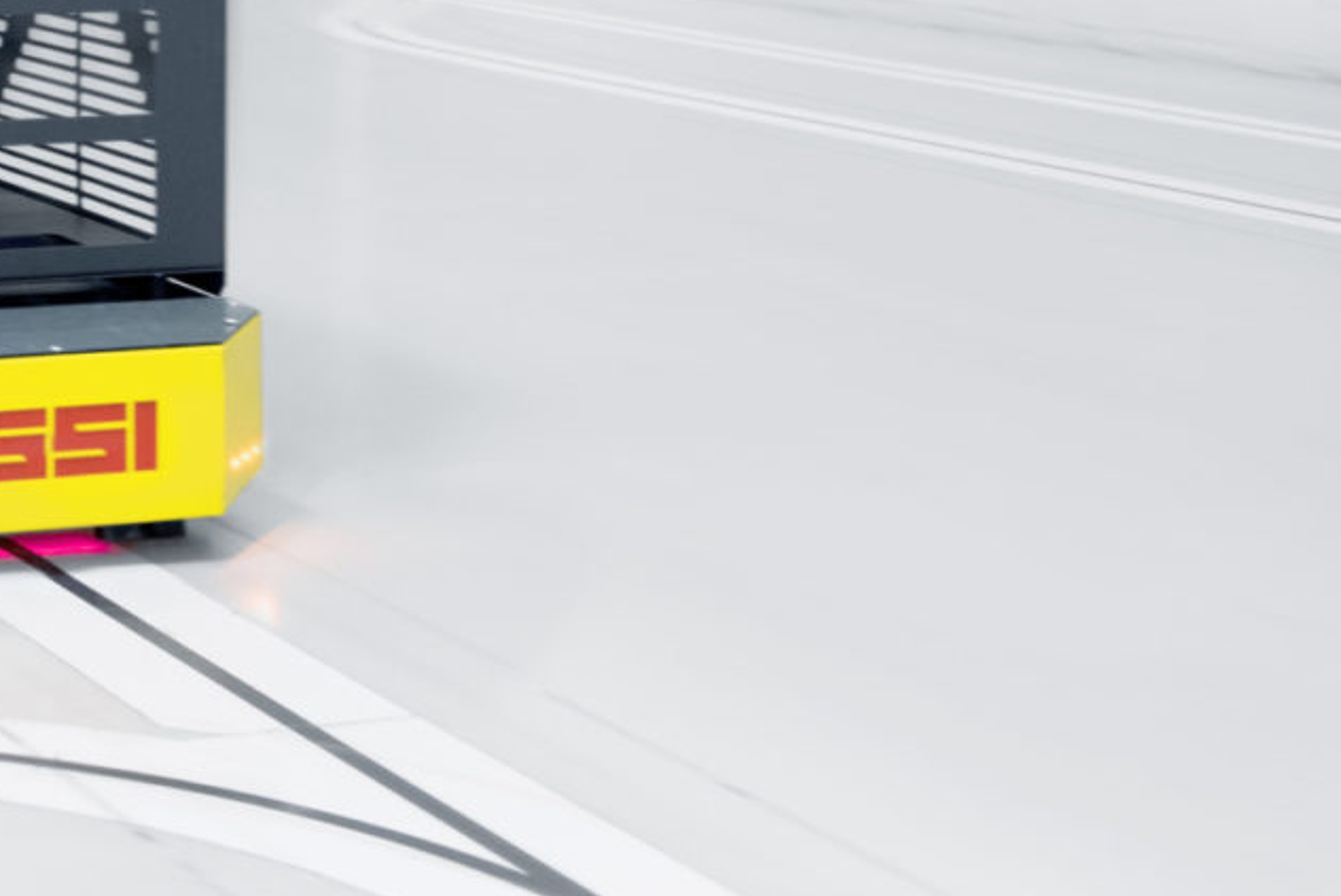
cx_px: -133
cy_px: 22
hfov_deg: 20.1
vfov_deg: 13.9
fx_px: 3616
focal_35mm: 97
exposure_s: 1/50
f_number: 8
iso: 1600
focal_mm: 40
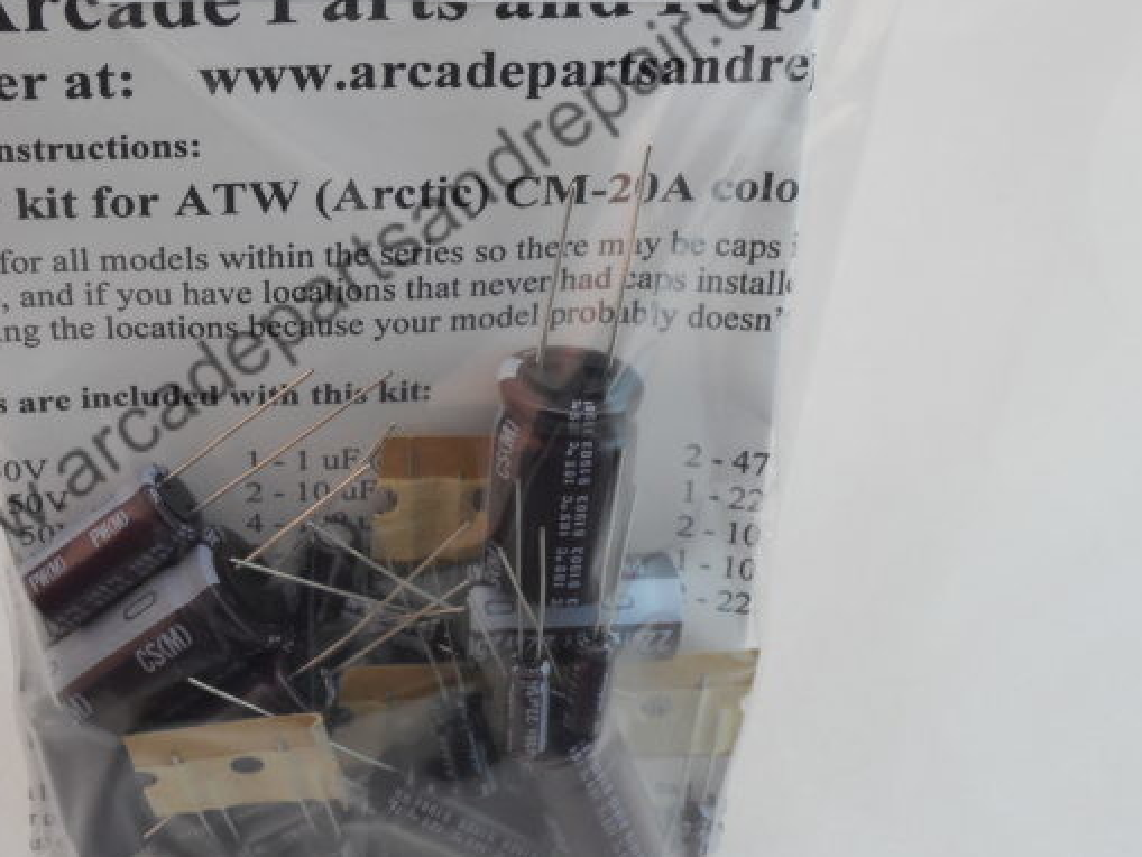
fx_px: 2541
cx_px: 386
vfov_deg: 19.1
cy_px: 314
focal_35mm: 77
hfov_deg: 25.2
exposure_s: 1/30
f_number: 4.9
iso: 125
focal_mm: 9.1
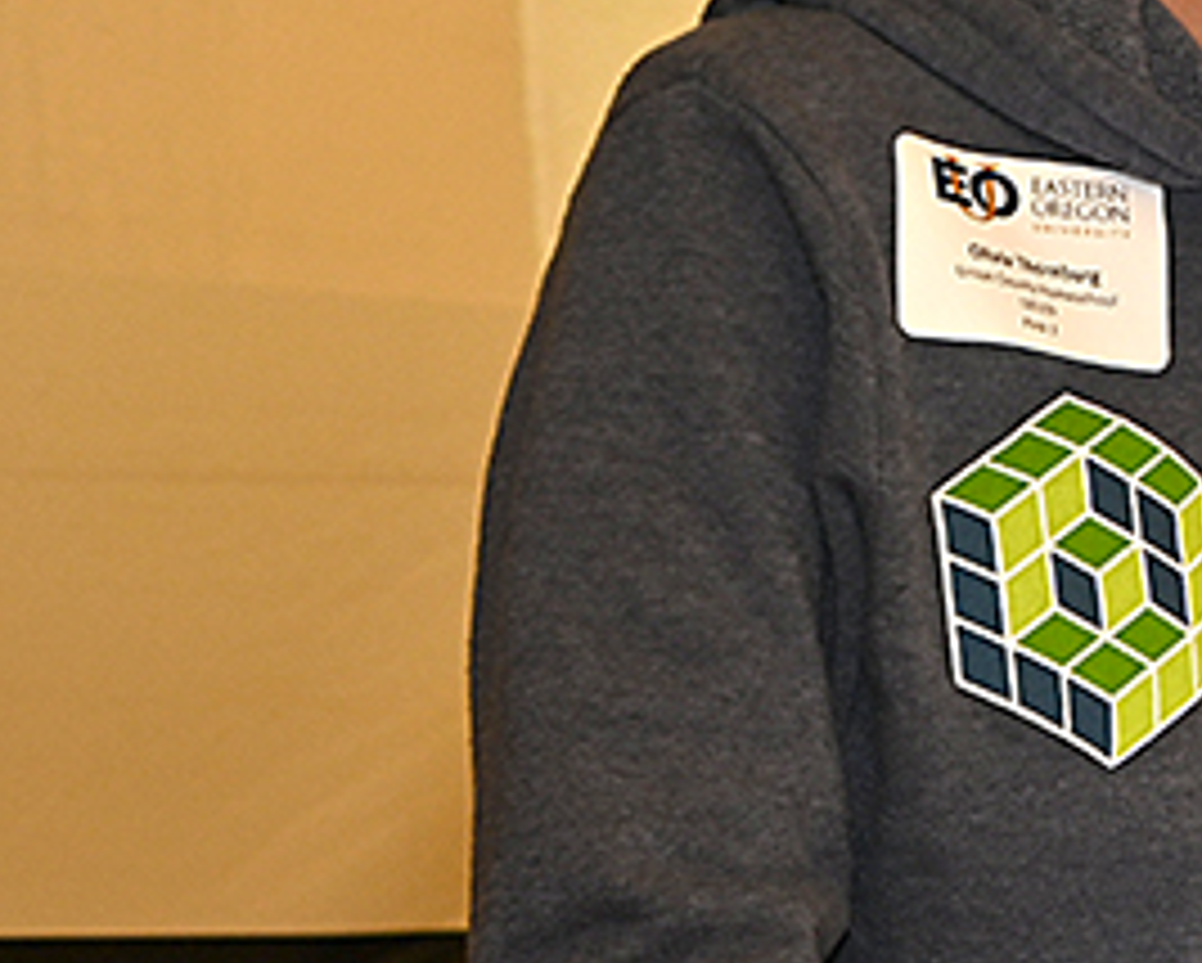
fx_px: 4201
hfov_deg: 15.1
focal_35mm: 118
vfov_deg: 12.9
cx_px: 1778
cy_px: -86
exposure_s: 1/60
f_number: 4
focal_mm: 28
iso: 400
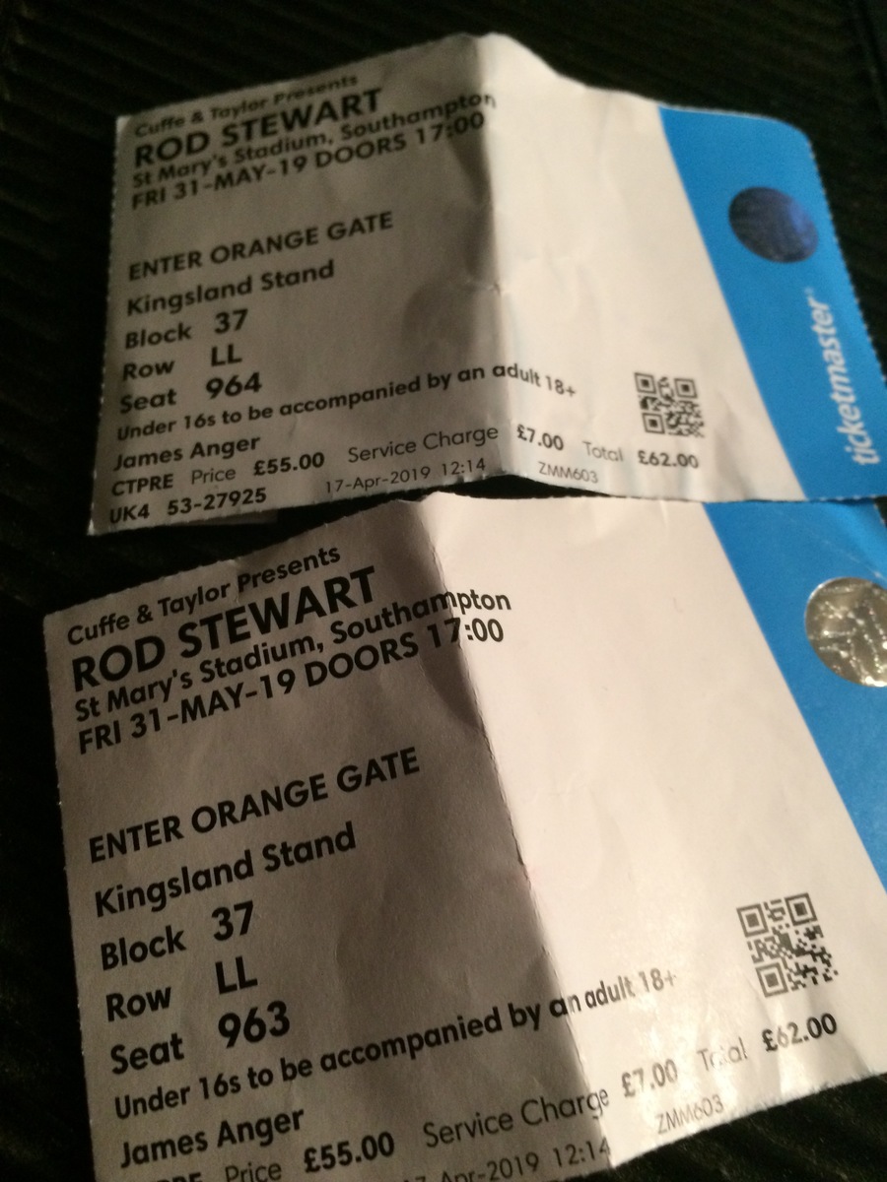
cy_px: 591
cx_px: 444
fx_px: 991
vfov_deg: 61.7
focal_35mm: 29
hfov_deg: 48.2
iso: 250
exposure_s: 1/17
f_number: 2.2
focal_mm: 4.15
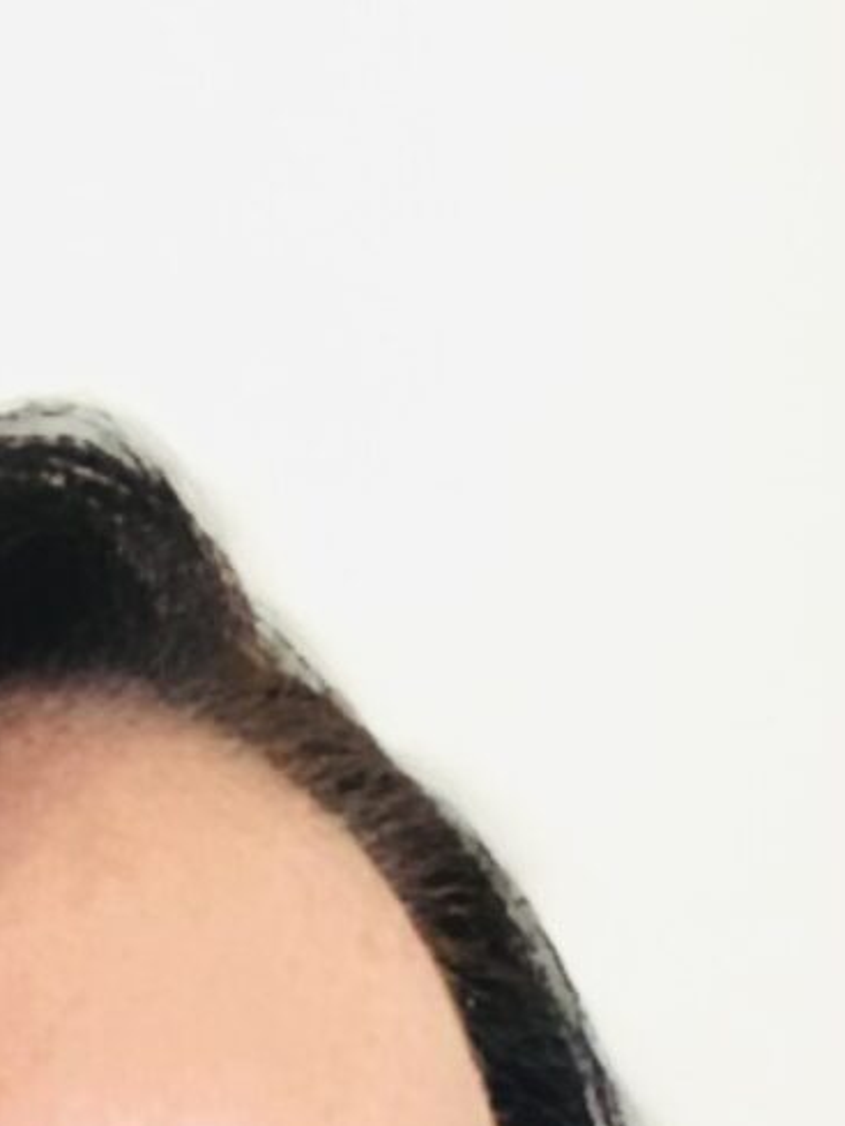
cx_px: -81
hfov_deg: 9.4
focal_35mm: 157
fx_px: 5108
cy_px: 2890
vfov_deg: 10.4
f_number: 2.2
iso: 160
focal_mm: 2.71
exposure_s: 1/59
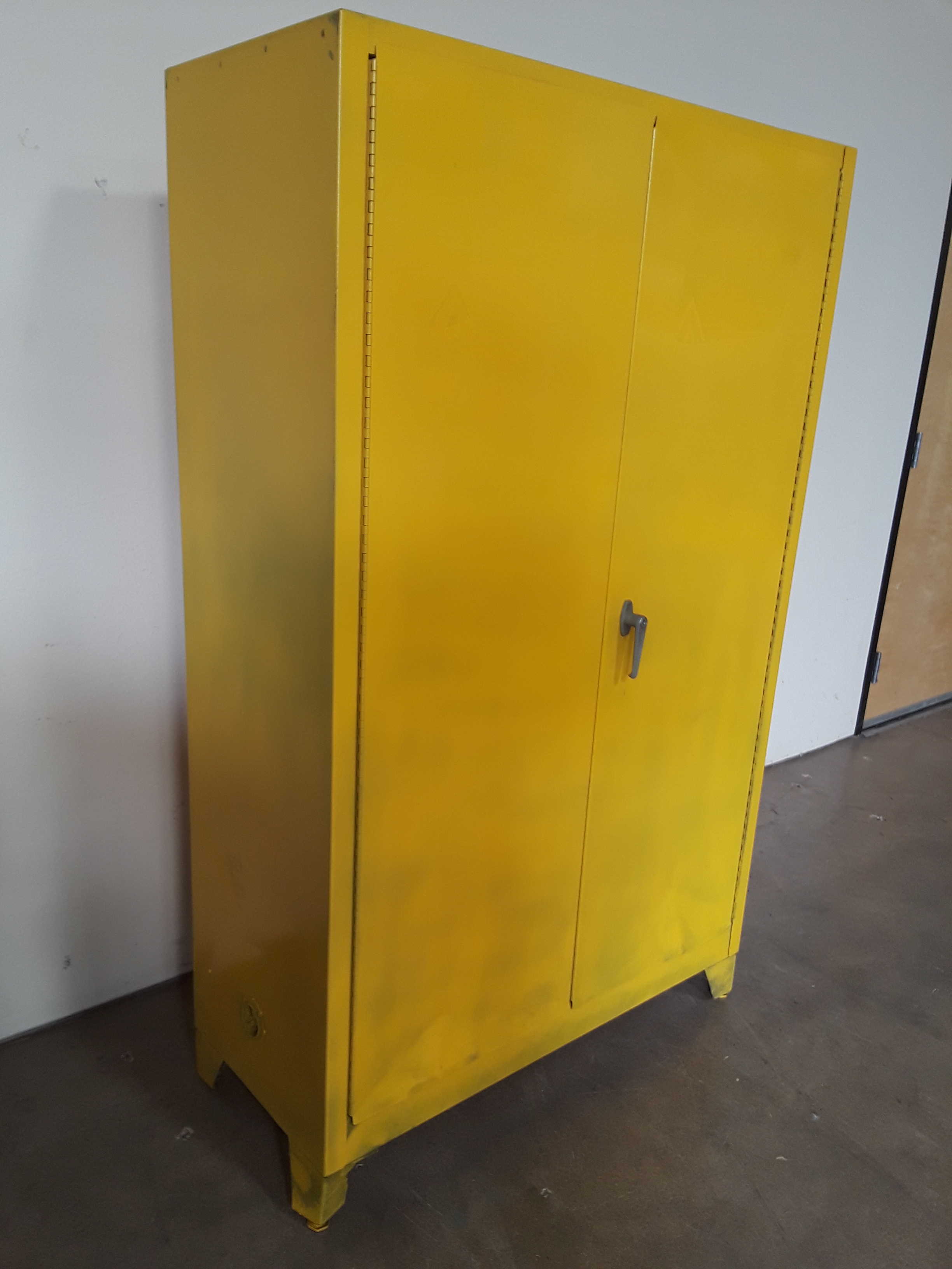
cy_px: 634
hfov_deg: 49.7
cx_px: 476
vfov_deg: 63.4
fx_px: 1027
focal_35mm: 28
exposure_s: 1/30
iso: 40
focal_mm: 2.9
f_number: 1.9
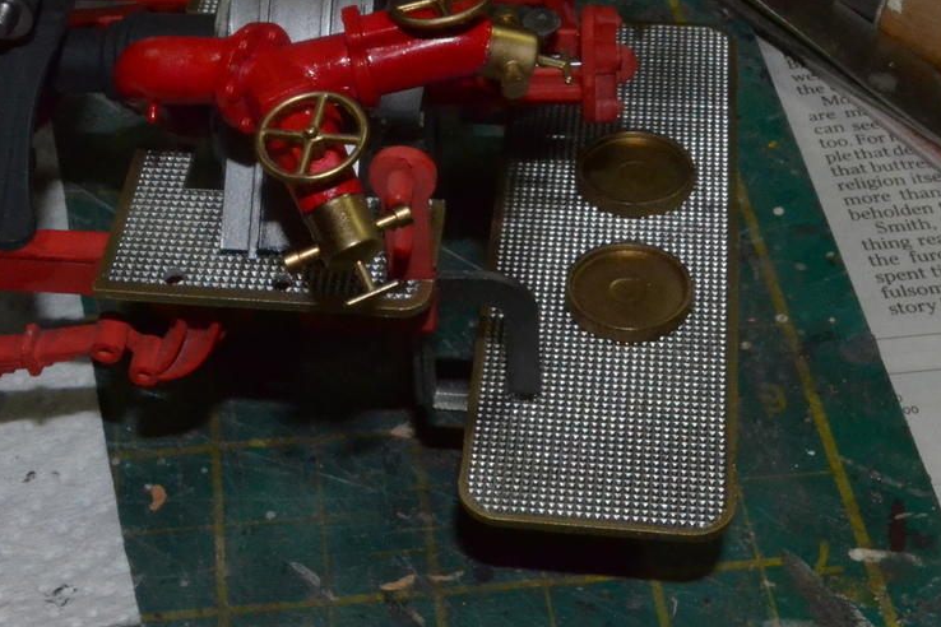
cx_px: 269
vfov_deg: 17.4
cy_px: 138
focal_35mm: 78
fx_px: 2039
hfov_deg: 25.8
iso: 3200
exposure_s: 1/60
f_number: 29
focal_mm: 32
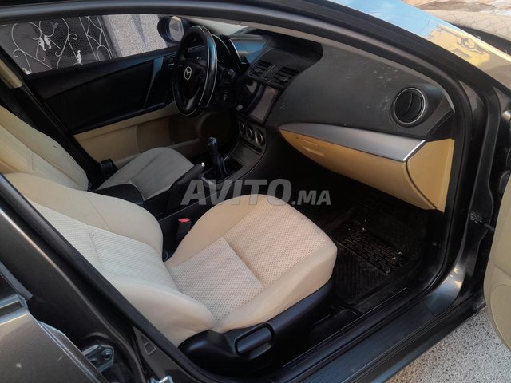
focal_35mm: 27
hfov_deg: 65.3
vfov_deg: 51.4
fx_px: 399
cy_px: 192
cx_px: 256
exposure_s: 1/50
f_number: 1.8
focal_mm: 4
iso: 50
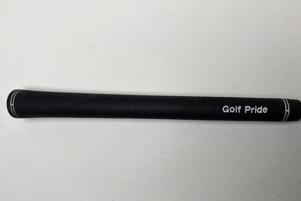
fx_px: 234
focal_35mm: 28
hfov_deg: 65.5
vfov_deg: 46.3
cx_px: 152
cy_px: 112
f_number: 1.8
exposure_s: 1/449
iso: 32
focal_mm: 4.25
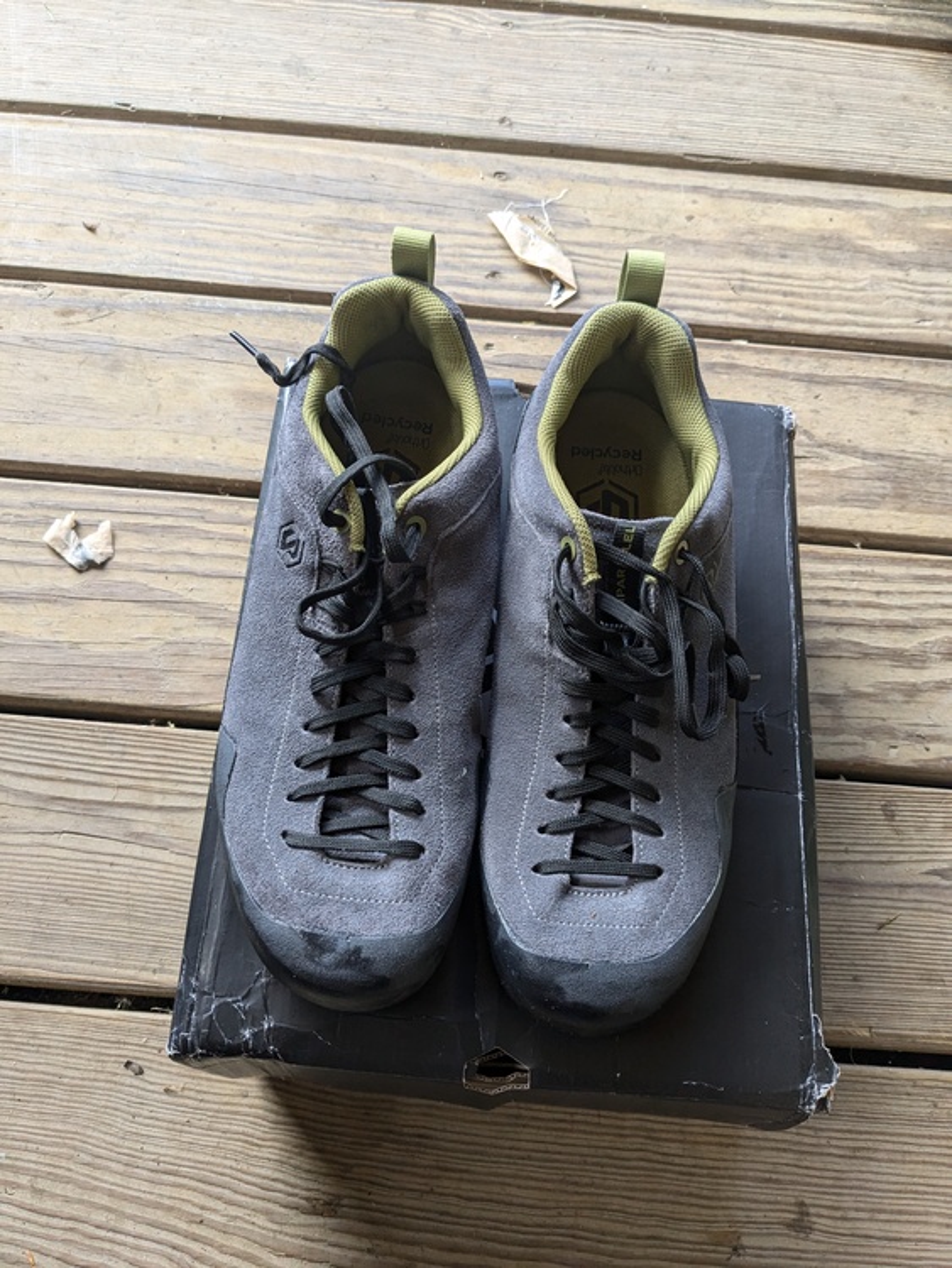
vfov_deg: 65.3
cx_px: 476
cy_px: 634
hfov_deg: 51.4
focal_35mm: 27
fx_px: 989
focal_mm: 4.38
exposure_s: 1/120
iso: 133
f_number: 1.73
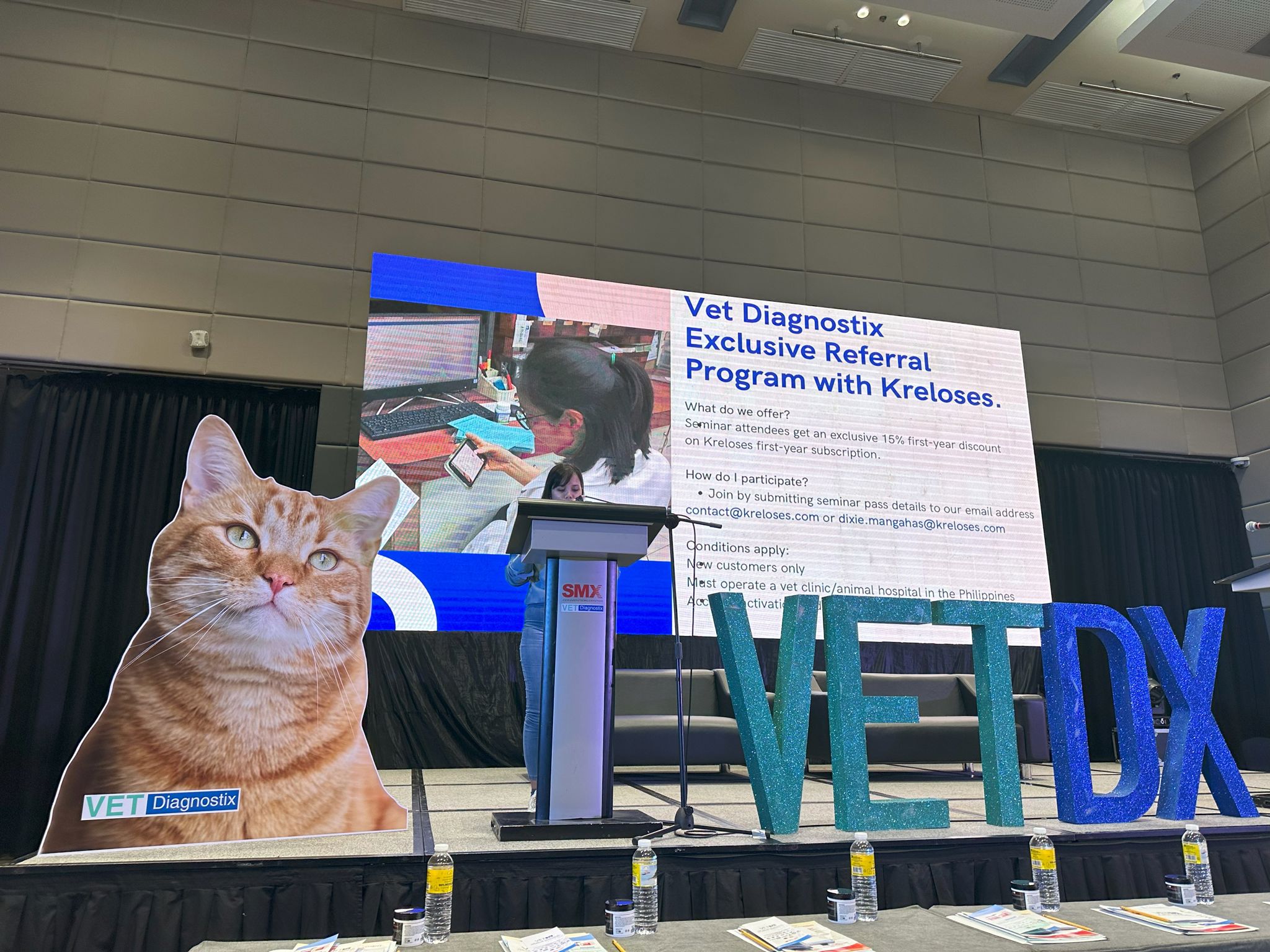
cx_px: 635
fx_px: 881
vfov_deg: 56.8
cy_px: 476
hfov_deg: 71.6
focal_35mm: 24
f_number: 1.78
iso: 100
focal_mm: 6.86
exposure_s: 1/187
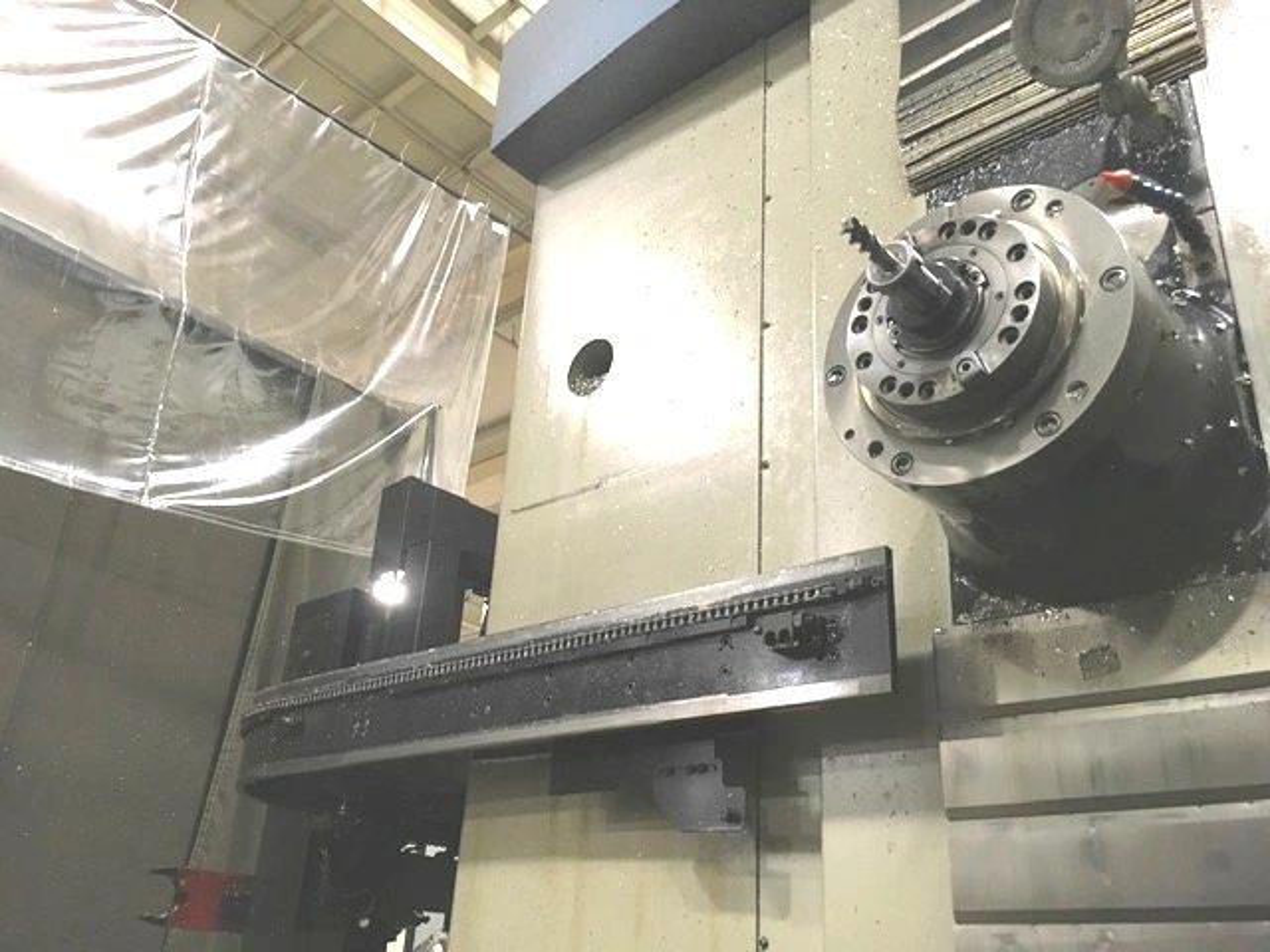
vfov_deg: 48.2
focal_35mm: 29
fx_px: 1064
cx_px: 635
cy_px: 476
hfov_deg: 61.7
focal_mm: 4.15
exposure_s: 1/17
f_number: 2.2
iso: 200
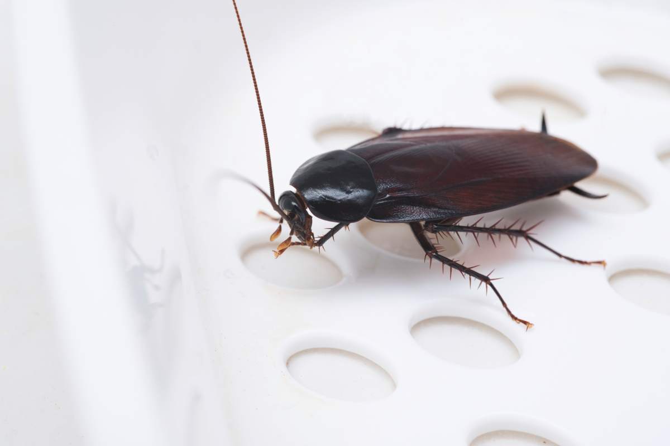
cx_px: 335
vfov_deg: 22.6
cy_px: 223
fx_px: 1117
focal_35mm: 60
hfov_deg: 33.4
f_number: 20
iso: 400
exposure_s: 1/125
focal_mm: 60
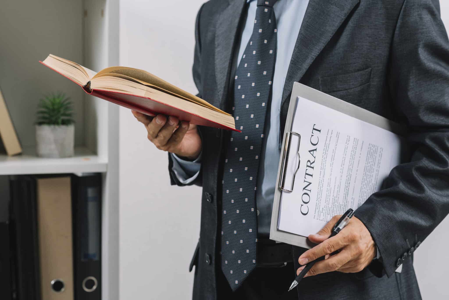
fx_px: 1060
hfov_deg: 23.9
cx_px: 224
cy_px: 150
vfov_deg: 16.1
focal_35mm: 85
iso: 200
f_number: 5
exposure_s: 1/160
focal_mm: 85
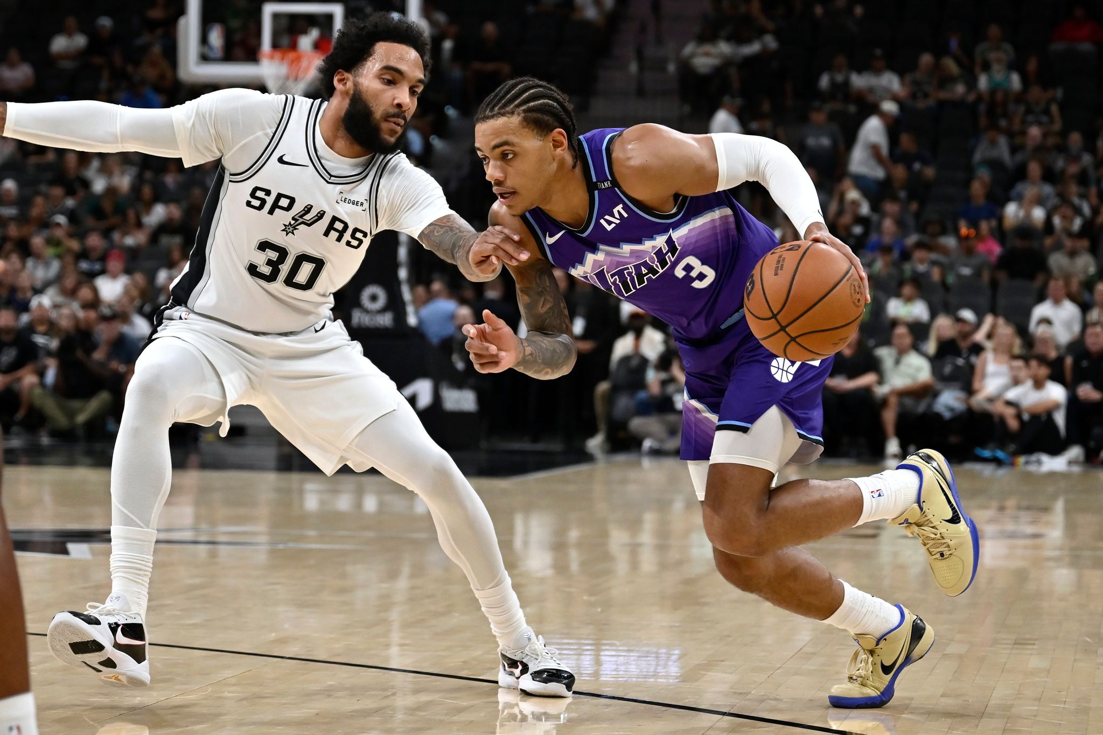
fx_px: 2144
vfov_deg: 19.5
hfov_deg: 28.8
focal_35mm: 70
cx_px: 552
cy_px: 368
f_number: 2.8
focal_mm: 70
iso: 1000
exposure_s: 1/1250
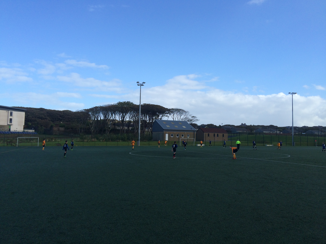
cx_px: 163
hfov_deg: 61.7
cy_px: 122
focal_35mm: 29
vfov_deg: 48.2
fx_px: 273
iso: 32
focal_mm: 4.15
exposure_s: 1/1368
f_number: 2.2
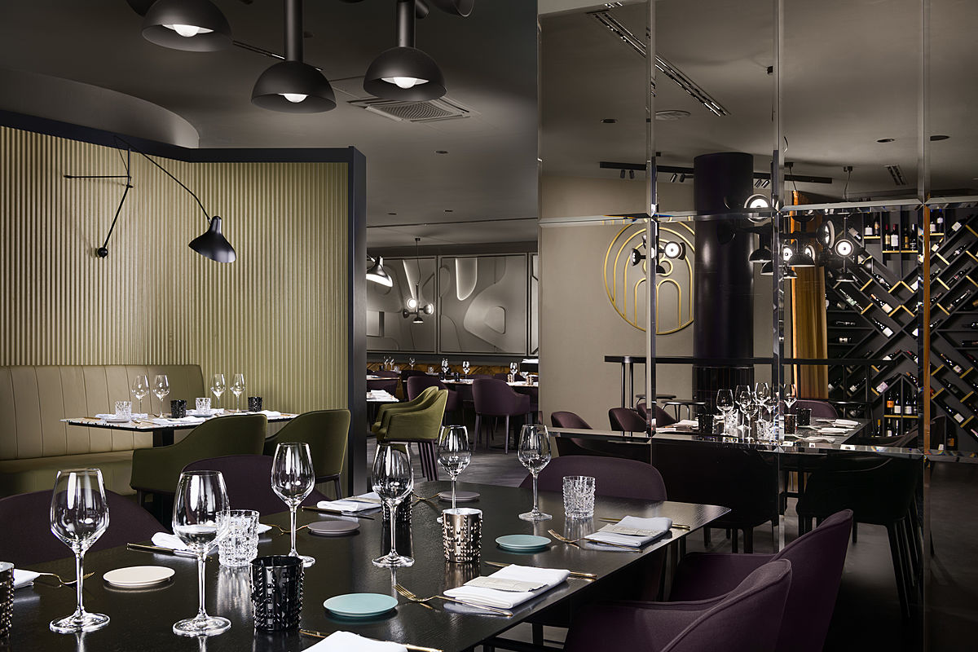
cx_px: 489
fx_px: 951
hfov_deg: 54.4
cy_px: 326
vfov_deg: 37.9
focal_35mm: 35
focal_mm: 35
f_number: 11
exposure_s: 1
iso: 64
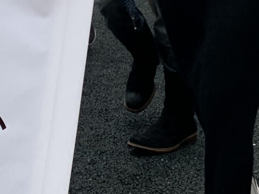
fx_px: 883
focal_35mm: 118
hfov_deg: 15.8
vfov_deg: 11.5
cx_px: -80
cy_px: -174
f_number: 1.8
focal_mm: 4.25
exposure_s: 1/570
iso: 25
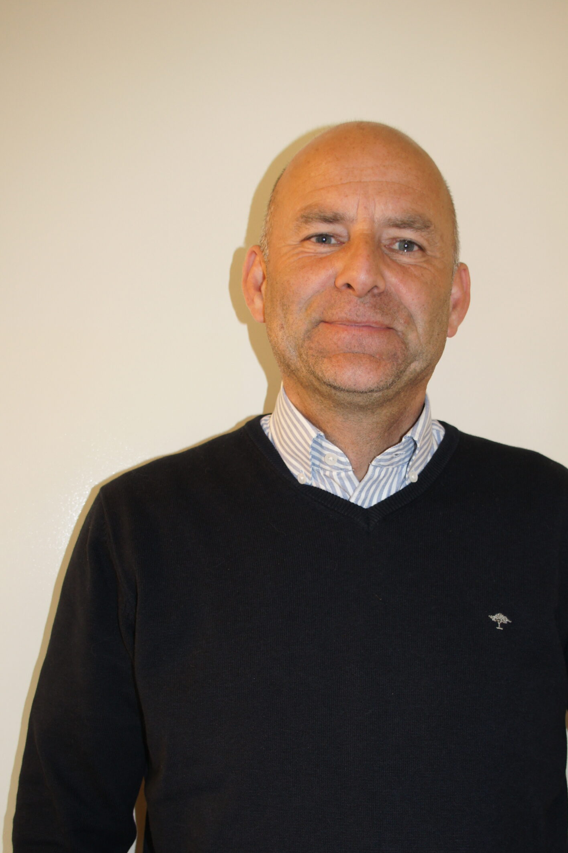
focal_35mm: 47
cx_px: 335
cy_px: 513
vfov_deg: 41.7
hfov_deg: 28.6
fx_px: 1113
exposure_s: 1/60
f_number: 4
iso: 400
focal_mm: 26
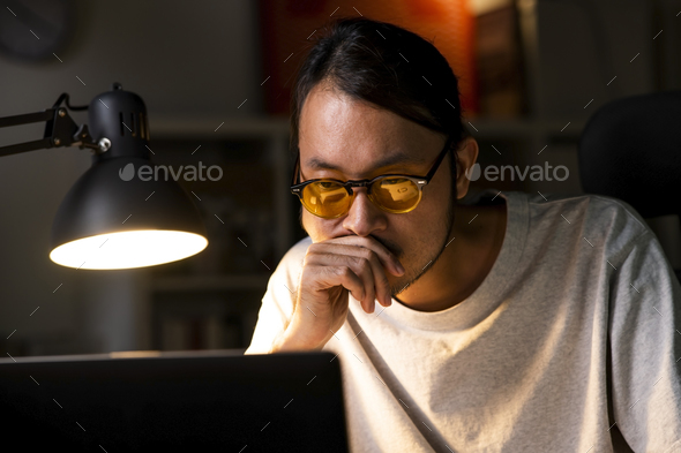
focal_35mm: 105
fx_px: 1986
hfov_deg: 19.5
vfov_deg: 13.0
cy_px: 226
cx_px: 340
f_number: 4
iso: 200
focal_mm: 105
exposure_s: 1/60
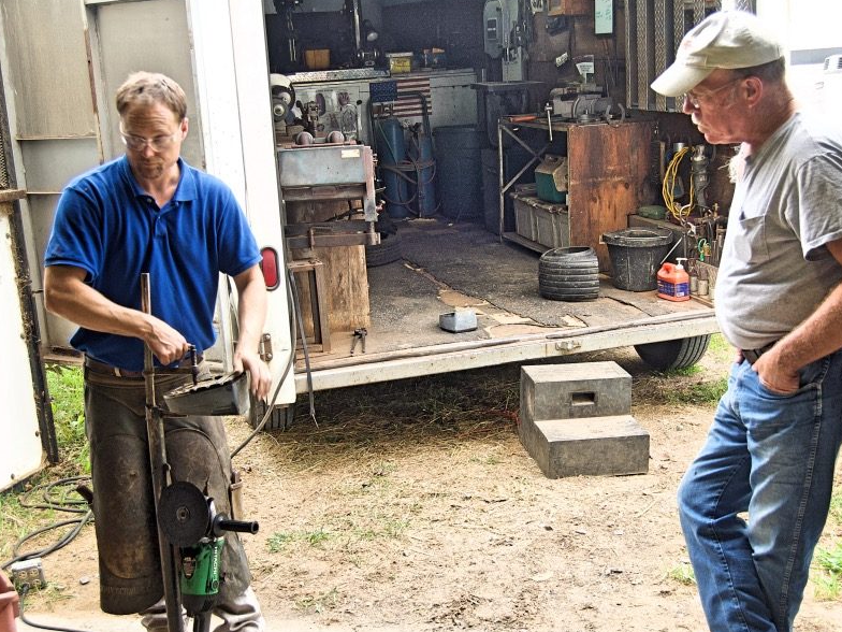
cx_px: 455
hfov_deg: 43.8
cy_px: 315
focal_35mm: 43
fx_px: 1046
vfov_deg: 33.6
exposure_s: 1/100
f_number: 4.5
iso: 400
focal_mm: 26
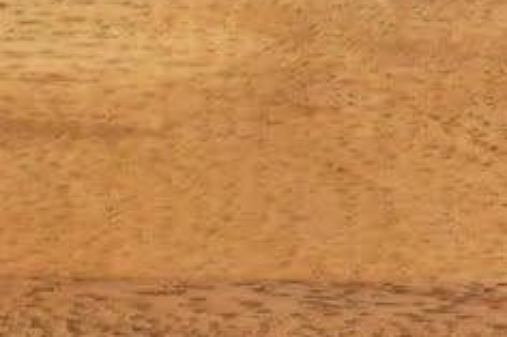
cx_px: 1671
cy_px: 13
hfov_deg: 5.4
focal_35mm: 357
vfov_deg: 3.8
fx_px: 5024
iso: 800
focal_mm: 35
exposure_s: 1/60
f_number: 5
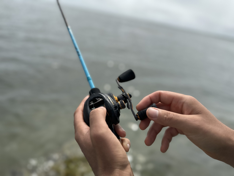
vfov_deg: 56.8
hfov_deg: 71.6
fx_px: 162
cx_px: 117
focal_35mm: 24
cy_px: 88
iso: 80
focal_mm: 6.86
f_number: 1.78
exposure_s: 1/4348
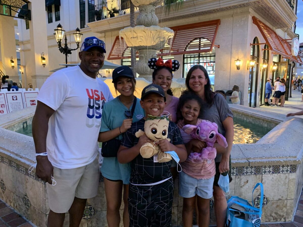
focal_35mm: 26
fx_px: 228
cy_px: 114
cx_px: 152
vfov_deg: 53.1
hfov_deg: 67.3
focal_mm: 4.25
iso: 640
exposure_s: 1/30
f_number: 1.8
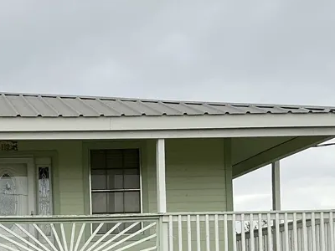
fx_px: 813
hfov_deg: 22.1
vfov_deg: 17.1
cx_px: -24
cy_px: 269
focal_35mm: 84
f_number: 1.8
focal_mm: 3
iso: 25
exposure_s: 1/657
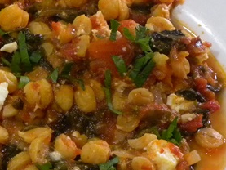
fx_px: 980
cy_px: 146
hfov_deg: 13.1
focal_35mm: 150
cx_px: 77
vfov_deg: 9.9
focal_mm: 9.2
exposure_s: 1/46.1
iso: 400
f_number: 3.5
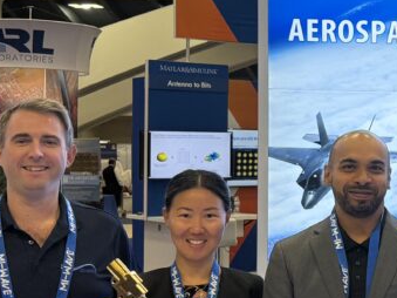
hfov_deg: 20.0
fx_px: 974
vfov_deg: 17.4
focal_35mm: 85
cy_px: 147
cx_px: 591
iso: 125
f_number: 1.78
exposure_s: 1/164
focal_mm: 6.76
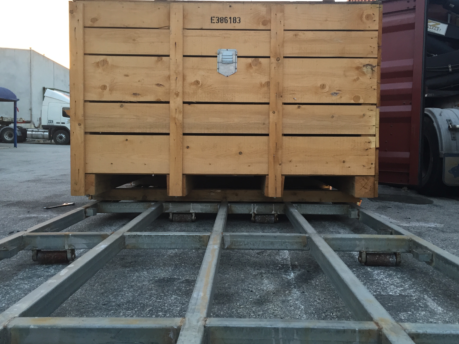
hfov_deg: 55.3
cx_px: 234
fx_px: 438
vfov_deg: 42.9
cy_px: 158
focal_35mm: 33
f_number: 2.2
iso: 40
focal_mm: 4.15
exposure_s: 1/40
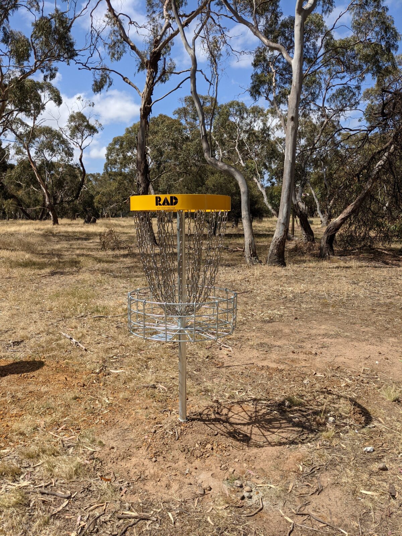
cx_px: 201
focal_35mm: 27
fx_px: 418
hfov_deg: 51.4
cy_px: 268
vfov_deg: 65.3
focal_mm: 4.38
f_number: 1.73
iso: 48
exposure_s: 1/2933
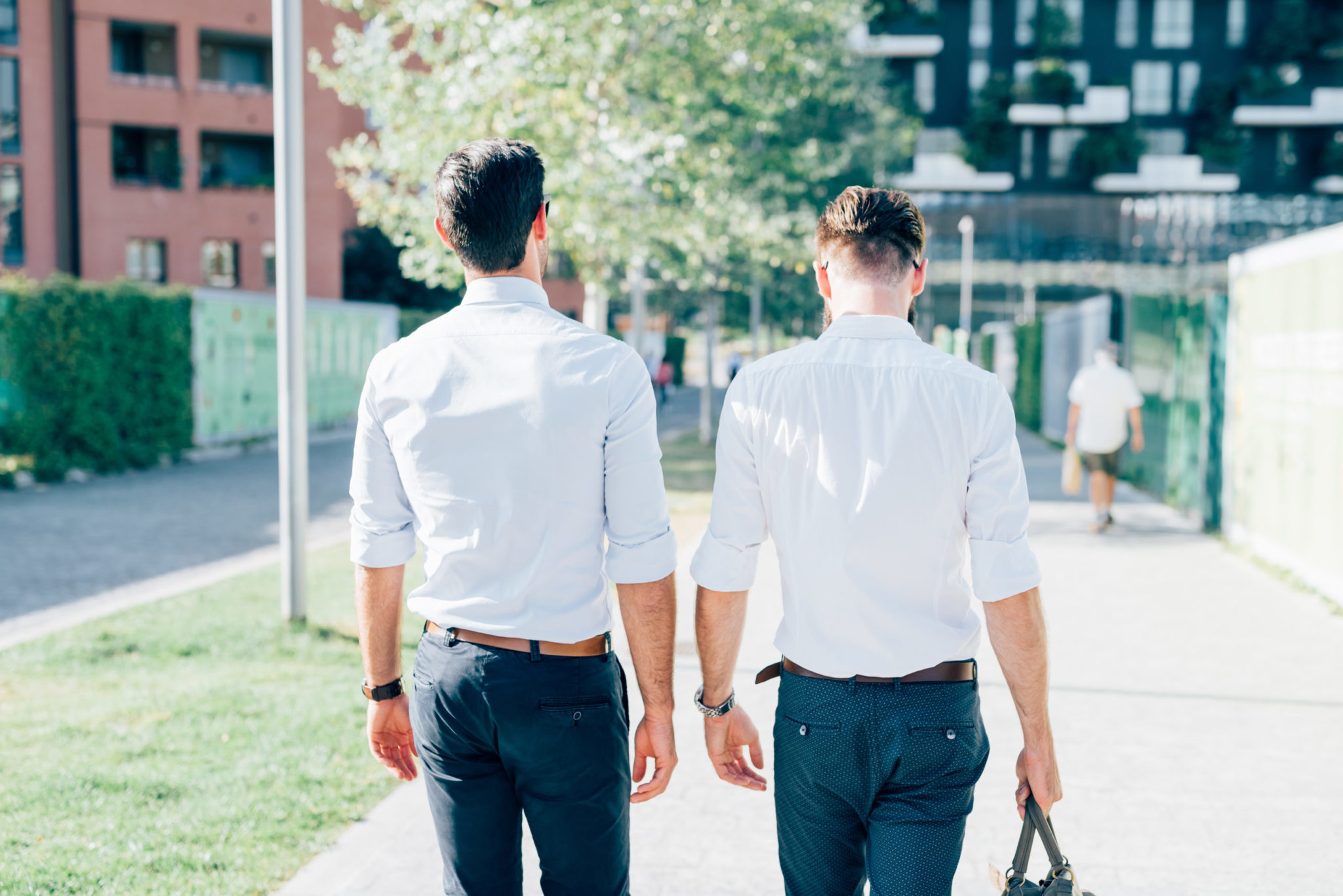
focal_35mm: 50
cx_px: 672
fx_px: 1866
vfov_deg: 27.0
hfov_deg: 39.6
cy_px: 448
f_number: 2.8
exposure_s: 1/1000
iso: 200
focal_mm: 50
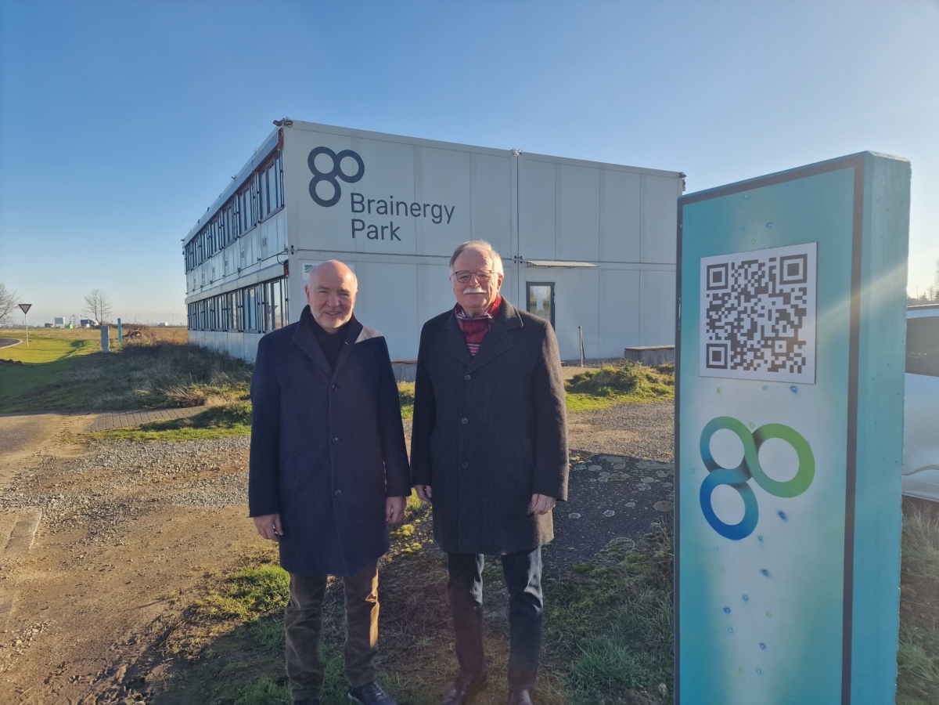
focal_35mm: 23
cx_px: 470
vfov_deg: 58.9
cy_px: 352
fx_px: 624
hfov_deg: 73.9
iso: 50
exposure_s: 1/702
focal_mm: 6.4
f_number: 1.8
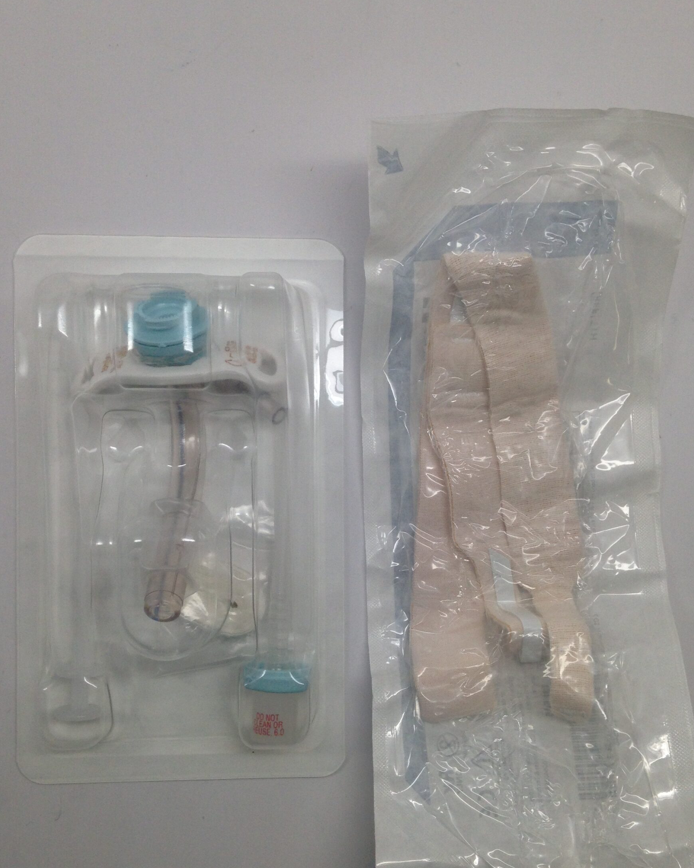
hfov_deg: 39.2
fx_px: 976
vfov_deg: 47.9
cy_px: 478
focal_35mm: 38
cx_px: 358
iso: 80
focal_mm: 4.12
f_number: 2.4
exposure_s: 1/120
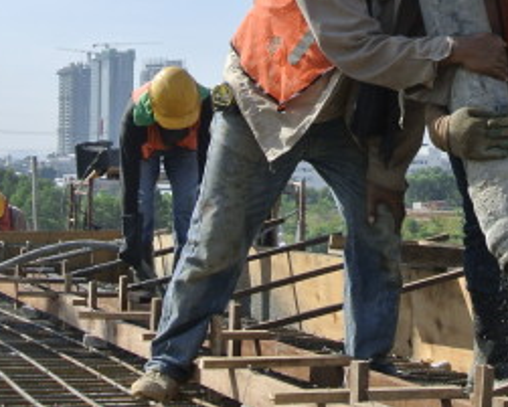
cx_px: 488
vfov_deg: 13.1
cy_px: 73
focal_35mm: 117
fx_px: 1760
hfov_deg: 16.2
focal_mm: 14.5
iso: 100
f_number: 5.6
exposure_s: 1/500
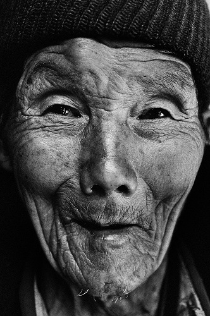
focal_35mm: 62
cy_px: 158
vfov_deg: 32.4
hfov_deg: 21.9
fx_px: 544
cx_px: 105
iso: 400
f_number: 5.6
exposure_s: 1/100
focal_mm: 62
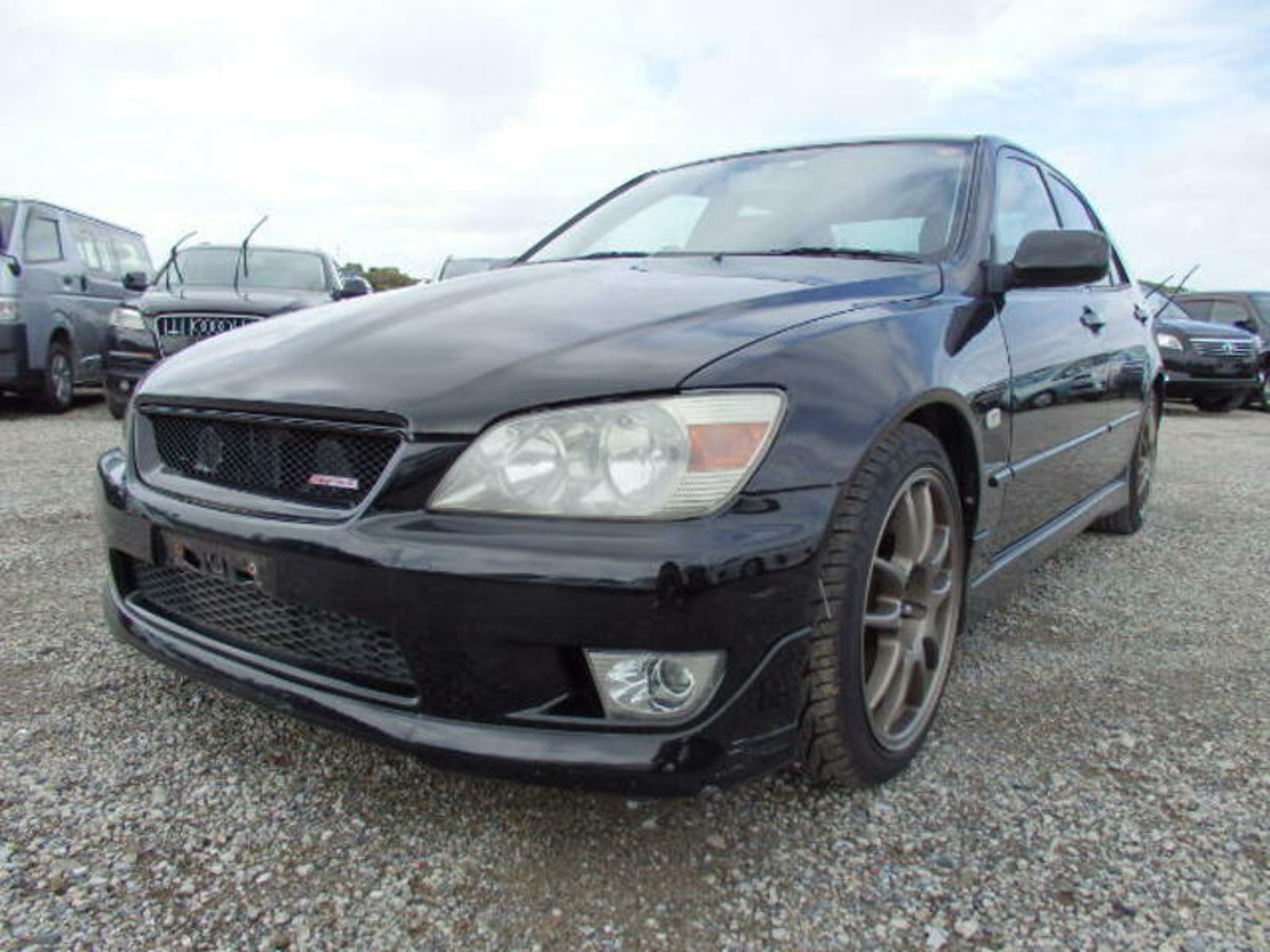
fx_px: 917
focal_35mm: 25
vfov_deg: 54.9
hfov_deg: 69.4
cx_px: 635
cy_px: 476
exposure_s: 1/160
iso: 125
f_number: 8.7
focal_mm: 4.5
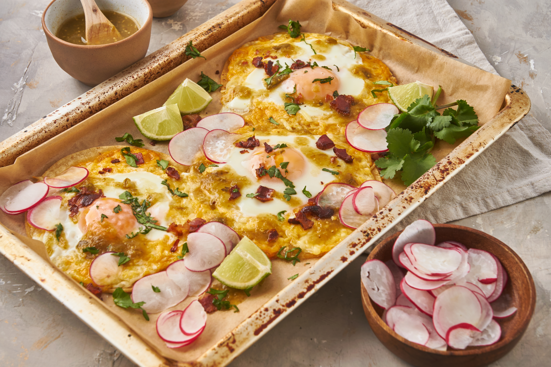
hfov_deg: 27.0
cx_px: 276
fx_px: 1148
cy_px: 184
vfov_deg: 18.2
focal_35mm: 75
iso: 100
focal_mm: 50
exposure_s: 1/100
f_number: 11
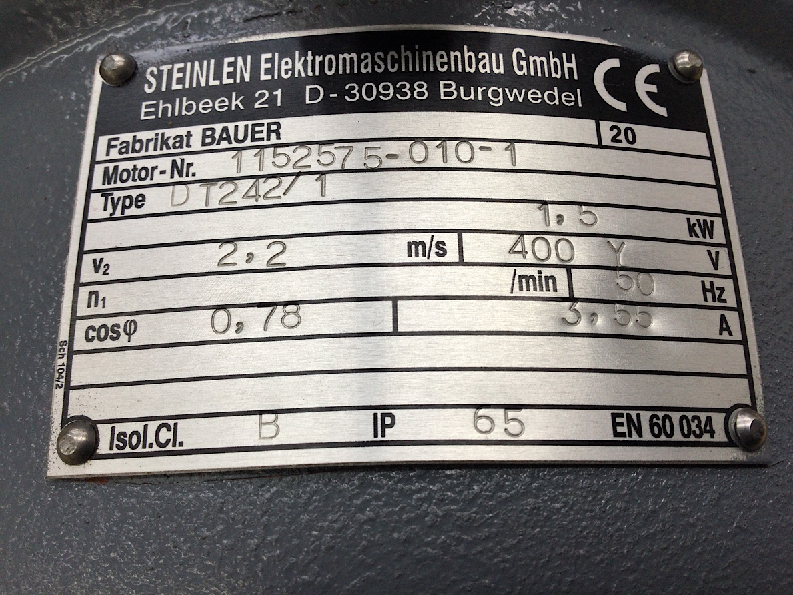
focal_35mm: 31
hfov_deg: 58.3
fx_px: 710
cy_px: 298
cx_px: 396
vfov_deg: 45.4
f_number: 2.4
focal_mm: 3.3
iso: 32
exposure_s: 1/50
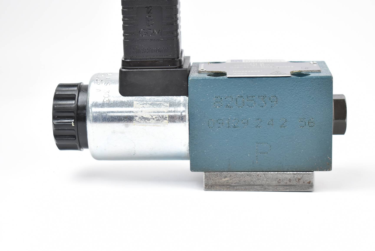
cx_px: 200
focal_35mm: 90
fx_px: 938
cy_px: 101
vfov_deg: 15.2
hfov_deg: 22.6
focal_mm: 48
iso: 640
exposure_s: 1/80
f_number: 5.3
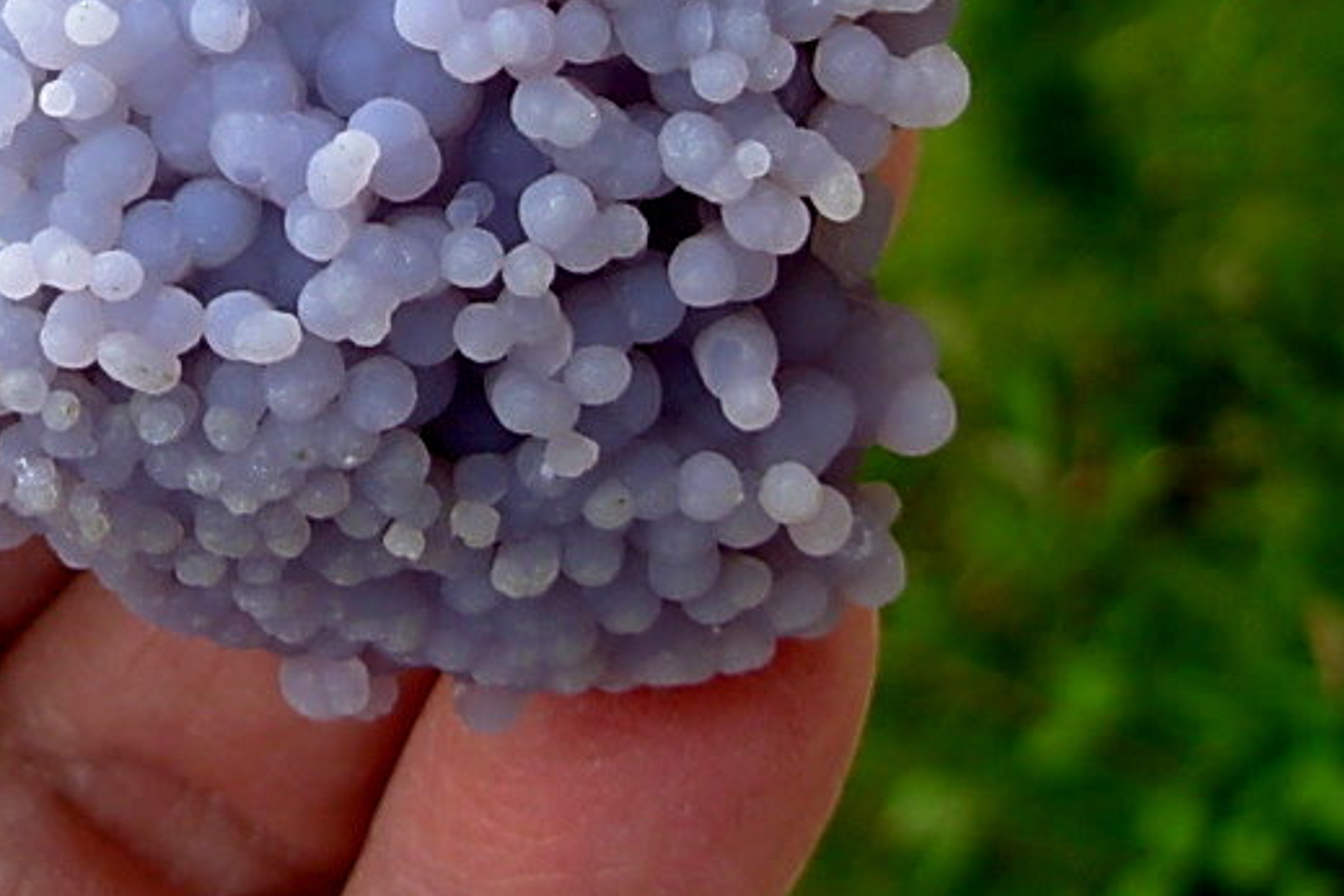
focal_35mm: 78
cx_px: 225
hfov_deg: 25.4
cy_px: -10
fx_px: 2912
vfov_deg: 17.1
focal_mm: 6.3
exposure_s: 1/313
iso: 50
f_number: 2.9
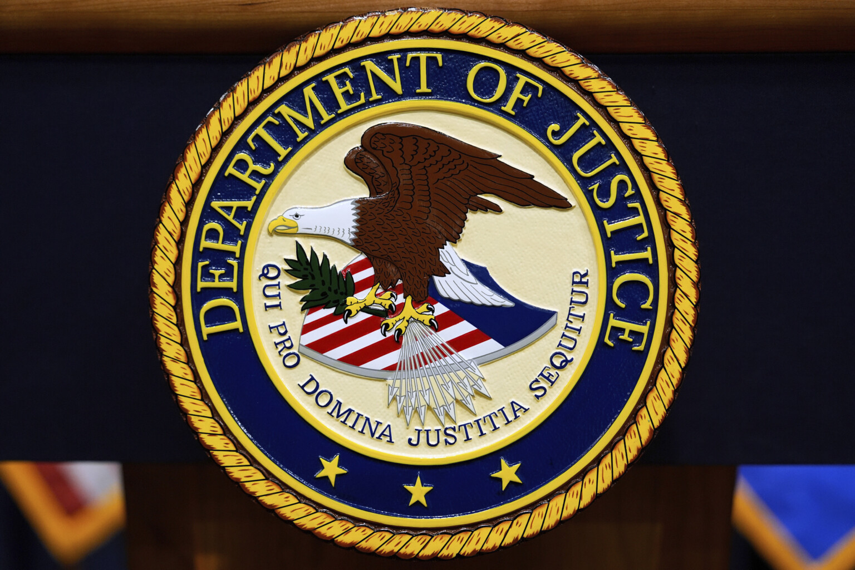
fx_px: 1235
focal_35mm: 52
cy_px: 285
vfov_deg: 26.0
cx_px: 428
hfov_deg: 38.2
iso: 3200
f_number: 2.8
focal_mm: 52
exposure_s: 1/500
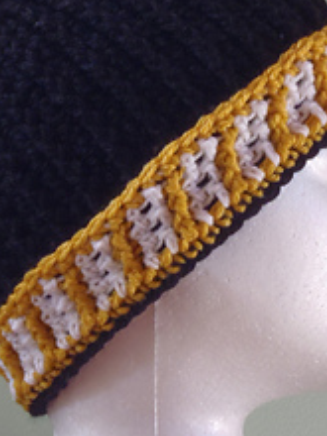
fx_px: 4005
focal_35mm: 318
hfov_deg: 4.7
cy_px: 168
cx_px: 104
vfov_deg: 6.2
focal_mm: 25
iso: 200
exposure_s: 1/5
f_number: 5.9
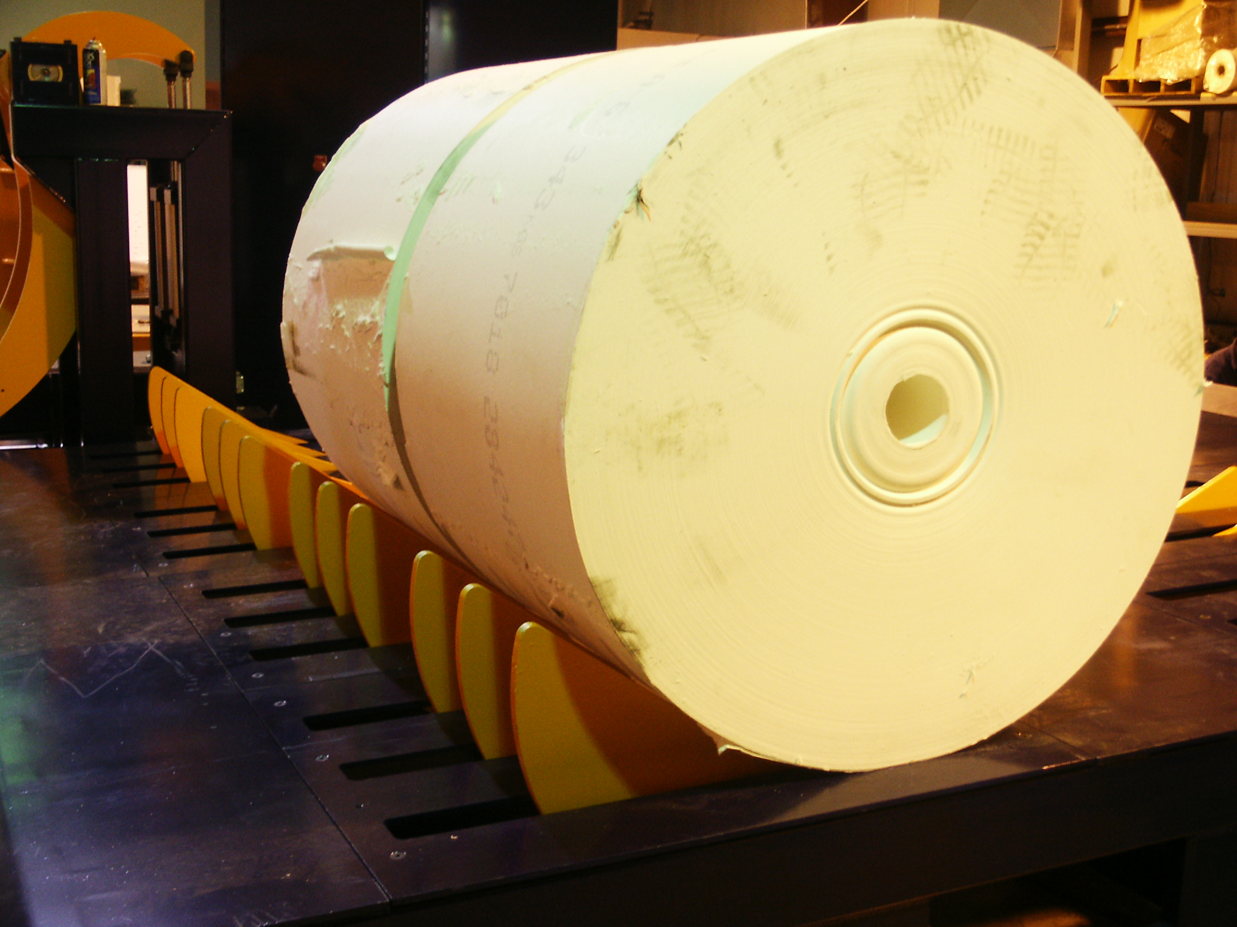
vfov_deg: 31.5
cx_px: 618
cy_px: 464
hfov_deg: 41.2
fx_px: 1644
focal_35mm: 46
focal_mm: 9.62
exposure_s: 1/10
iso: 200
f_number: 3.6
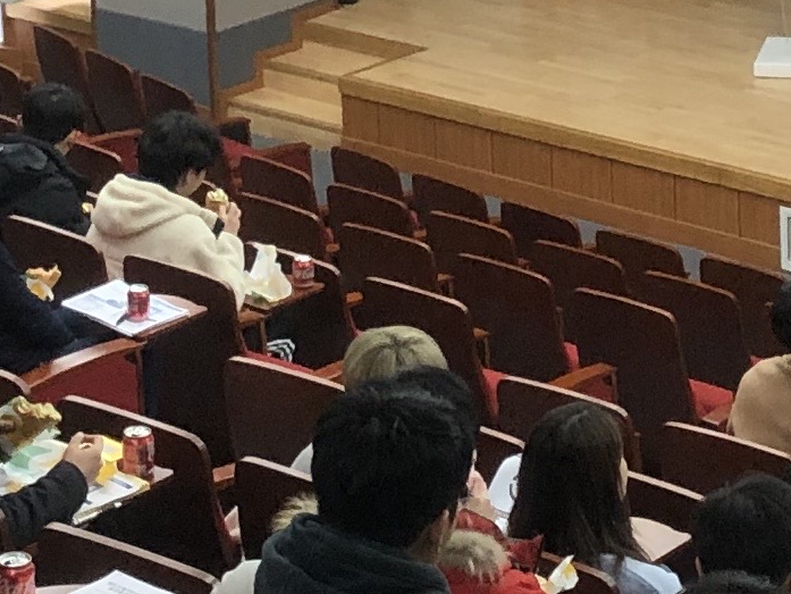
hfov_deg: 12.2
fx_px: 3702
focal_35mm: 162
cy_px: -236
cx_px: 538
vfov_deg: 9.0
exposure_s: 1/30
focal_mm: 3.99
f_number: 1.8
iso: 25
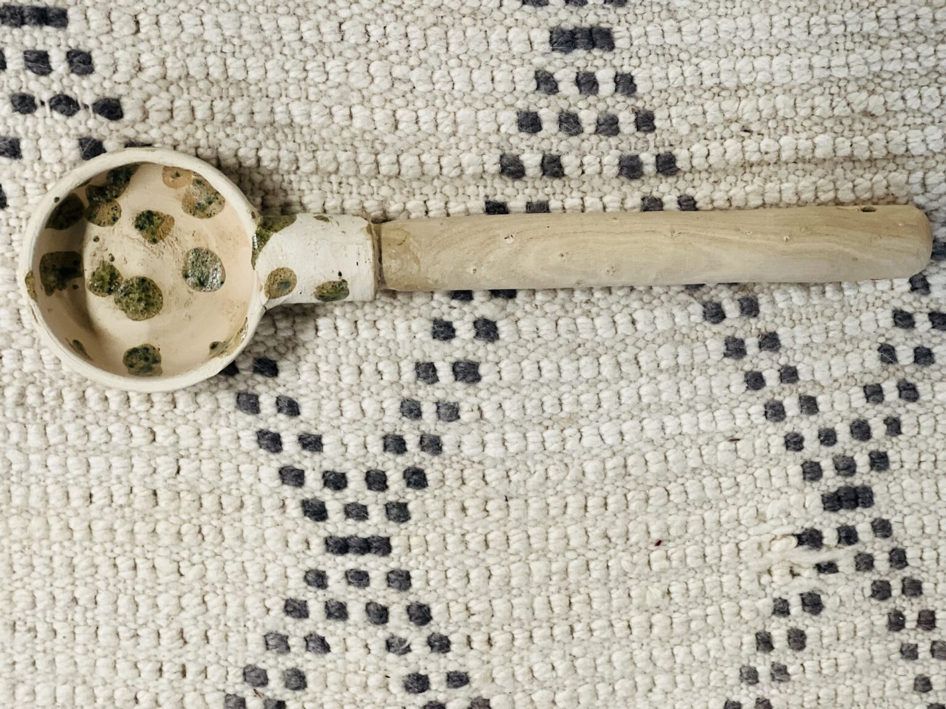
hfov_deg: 25.3
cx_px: 473
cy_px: 354
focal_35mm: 77
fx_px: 2104
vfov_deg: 19.1
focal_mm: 9
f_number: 2.8
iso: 200
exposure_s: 1/33
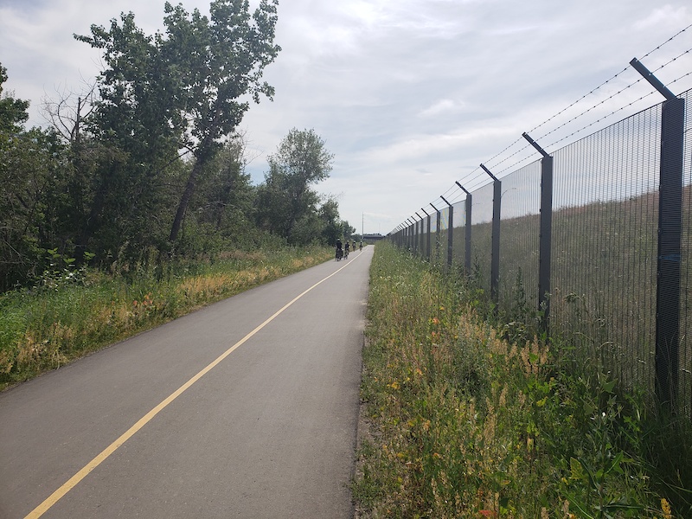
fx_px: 520
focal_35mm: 26
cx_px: 346
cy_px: 260
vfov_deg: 53.1
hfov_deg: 67.3
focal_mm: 4.3
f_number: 2.4
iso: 50
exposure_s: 1/2111
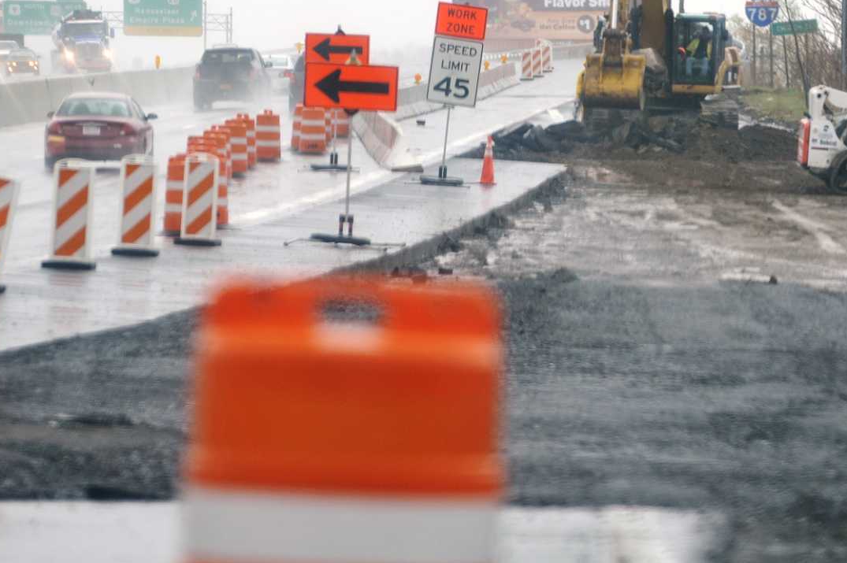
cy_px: 106
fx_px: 8064
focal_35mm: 343
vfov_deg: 4.0
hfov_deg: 6.0
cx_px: 523
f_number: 5
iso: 500
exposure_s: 1/2000
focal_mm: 180
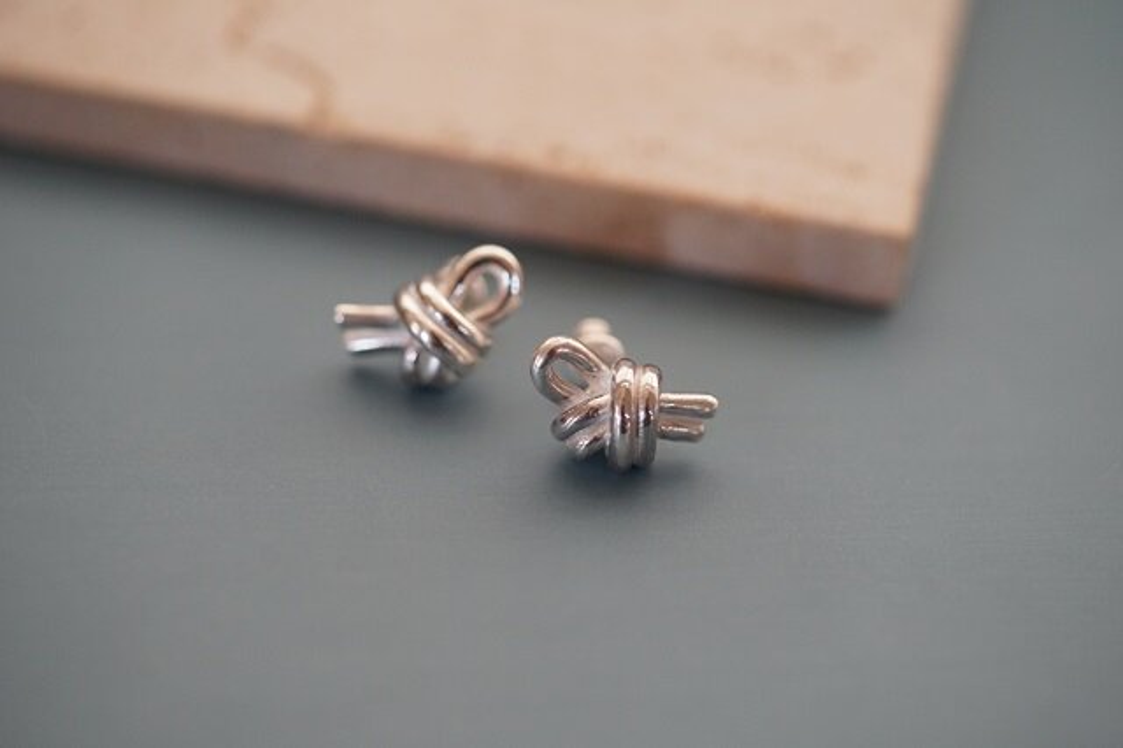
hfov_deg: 39.6
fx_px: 1559
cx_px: 562
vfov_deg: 27.0
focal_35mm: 50
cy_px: 374
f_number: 4
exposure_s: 1/160
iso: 1600
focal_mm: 50
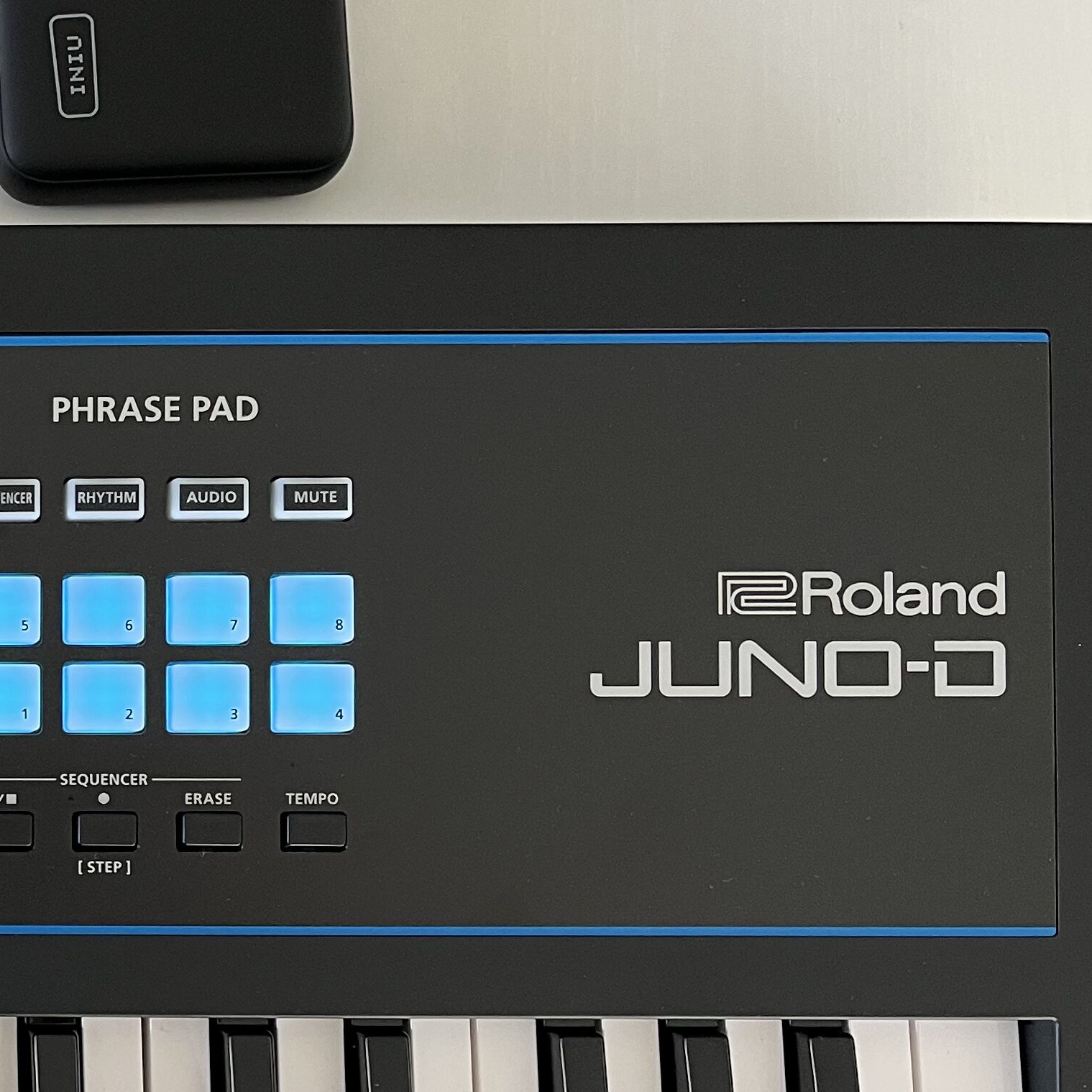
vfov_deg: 27.9
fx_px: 2177
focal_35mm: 61
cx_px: -308
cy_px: 776
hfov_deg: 24.7
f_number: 1.6
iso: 125
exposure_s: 1/74
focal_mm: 5.1
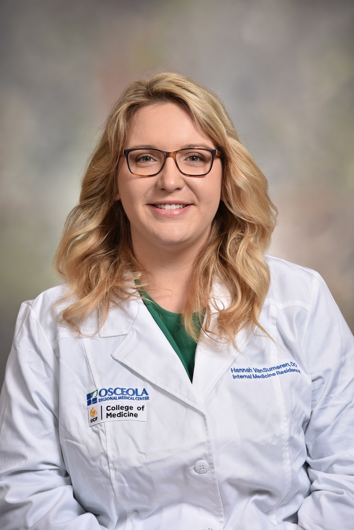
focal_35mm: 165
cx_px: 177
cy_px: 265
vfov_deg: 12.4
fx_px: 2431
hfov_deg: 8.3
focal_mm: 165
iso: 250
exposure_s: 1/160
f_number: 6.3
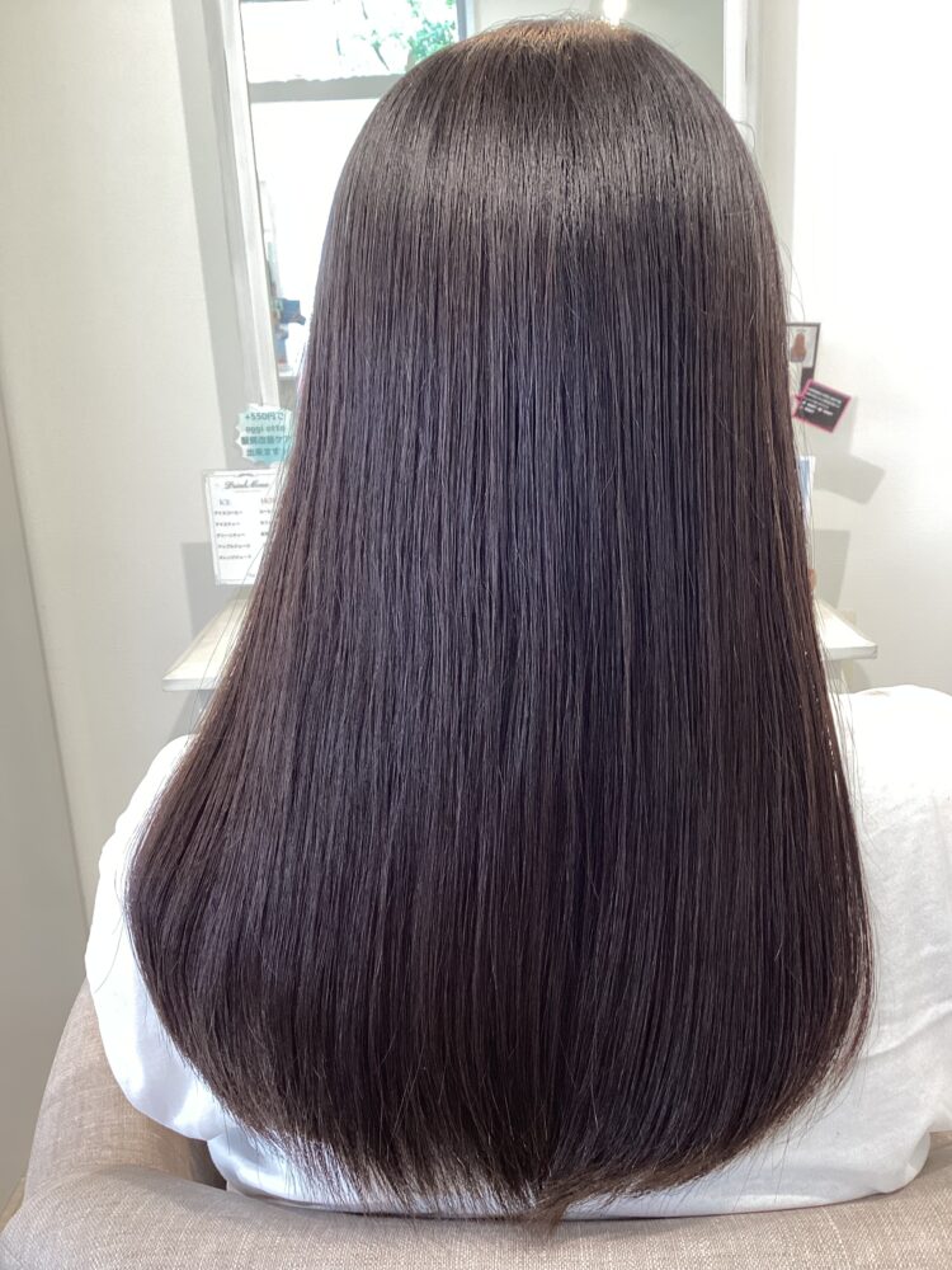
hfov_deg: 45.4
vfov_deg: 58.4
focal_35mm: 31
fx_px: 1137
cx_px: 476
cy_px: 635
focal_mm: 3.3
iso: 64
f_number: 2.4
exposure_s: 1/60
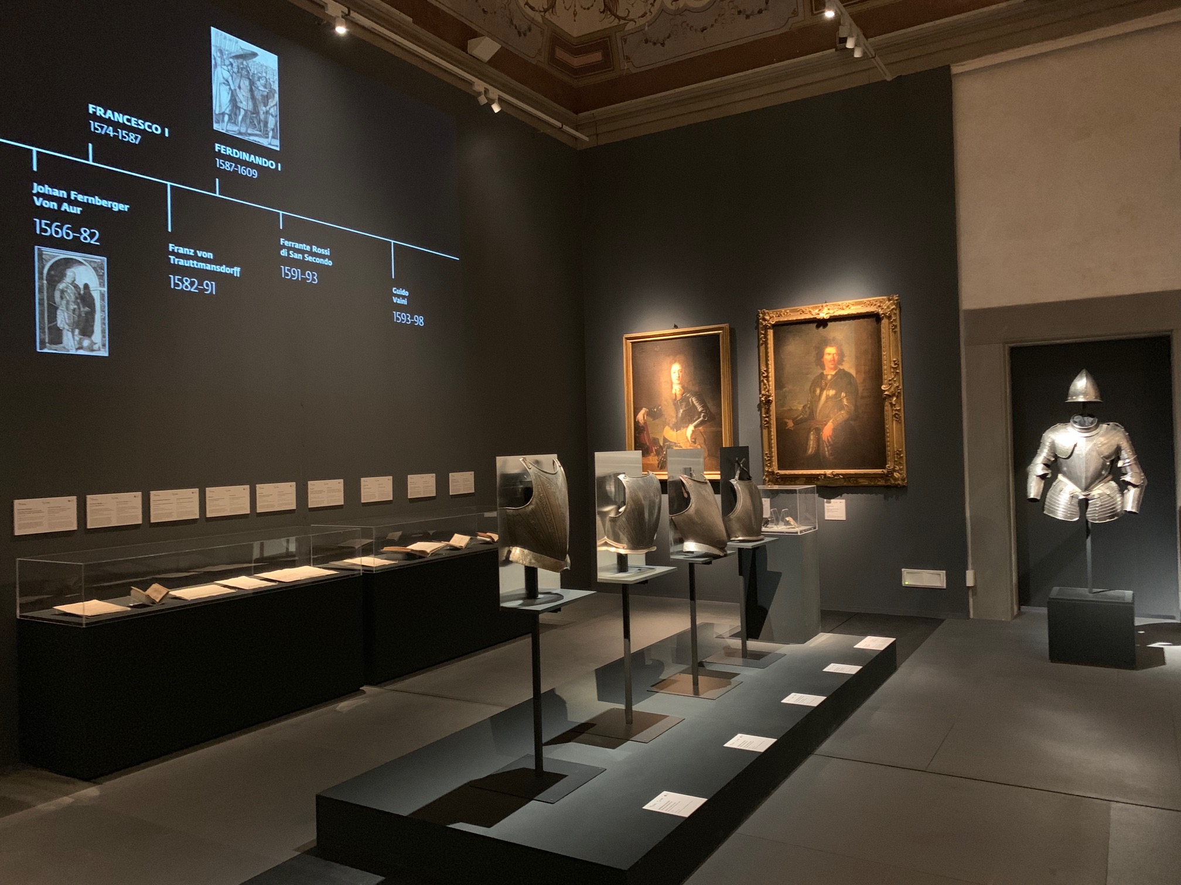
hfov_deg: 67.3
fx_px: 887
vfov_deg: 53.1
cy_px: 442
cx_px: 590
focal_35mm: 26
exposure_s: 1/22
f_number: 1.8
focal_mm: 4.25
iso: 800
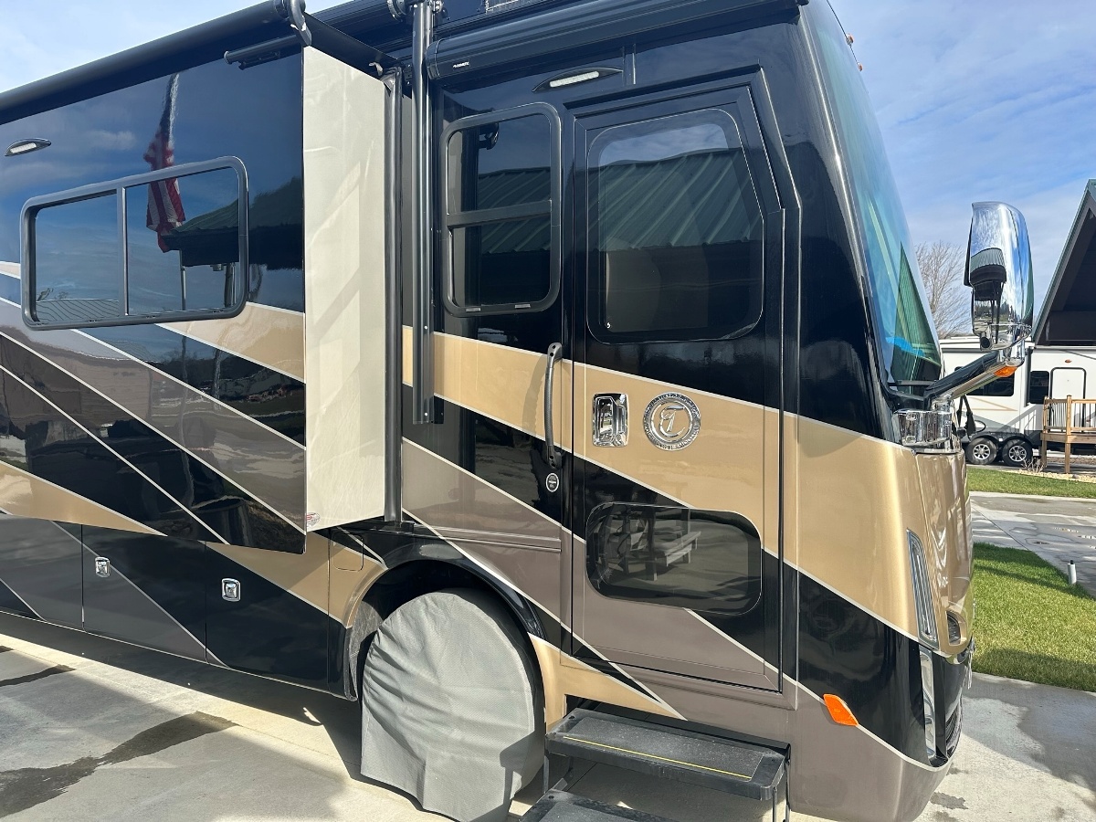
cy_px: 411
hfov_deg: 71.6
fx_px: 760
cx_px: 548
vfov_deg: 56.8
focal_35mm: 24
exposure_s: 1/1916
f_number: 1.78
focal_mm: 6.86
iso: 80
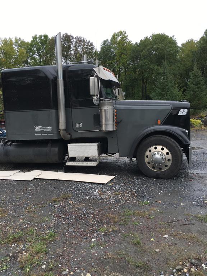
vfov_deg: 61.7
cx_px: 104
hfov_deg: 48.2
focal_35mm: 29
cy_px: 138
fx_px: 231
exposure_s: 1/218
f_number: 2.2
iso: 25
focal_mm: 4.15
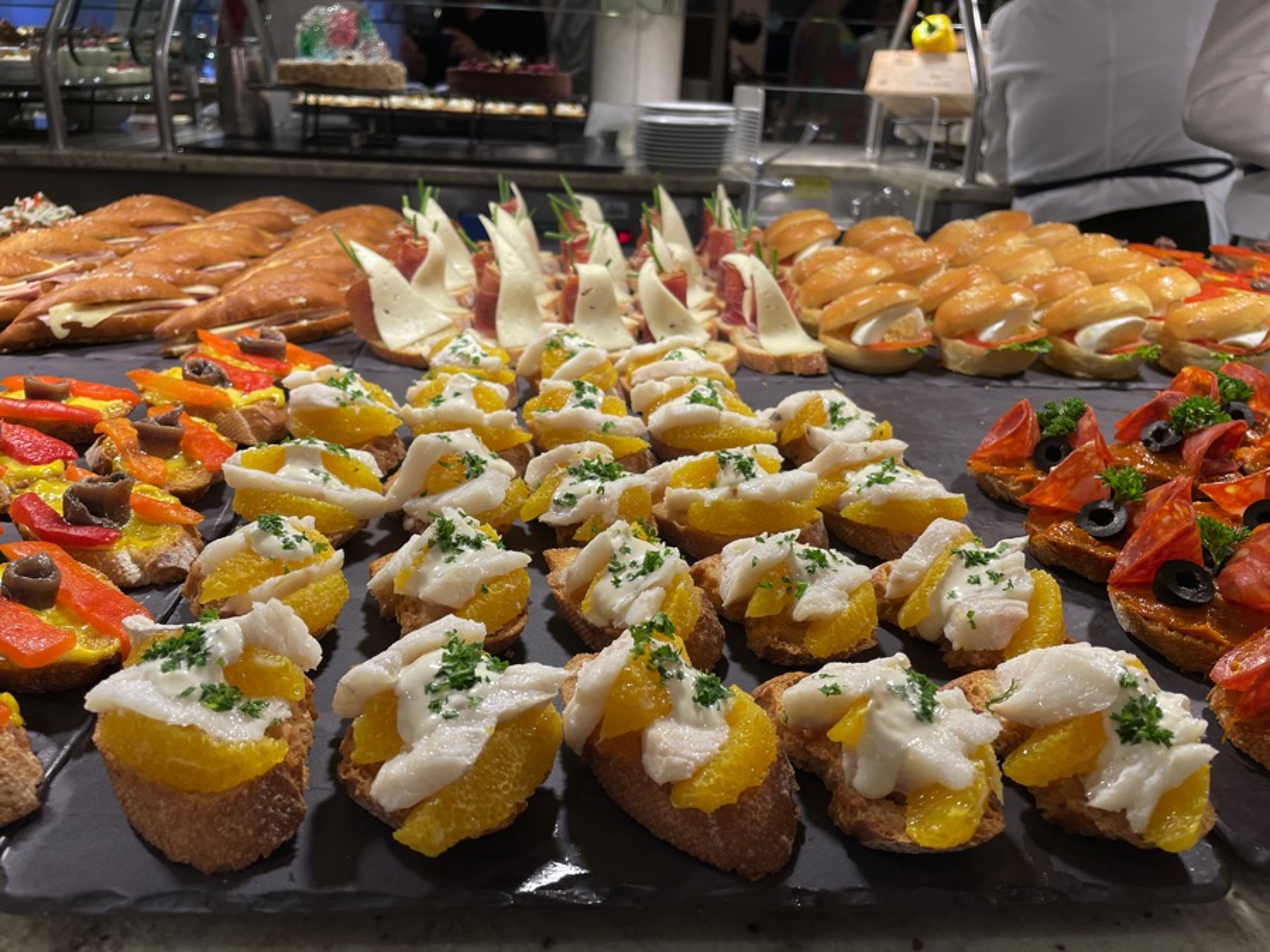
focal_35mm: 26
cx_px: 635
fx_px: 954
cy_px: 476
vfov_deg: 53.1
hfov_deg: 67.3
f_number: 1.6
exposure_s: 1/60
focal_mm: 4.2
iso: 64
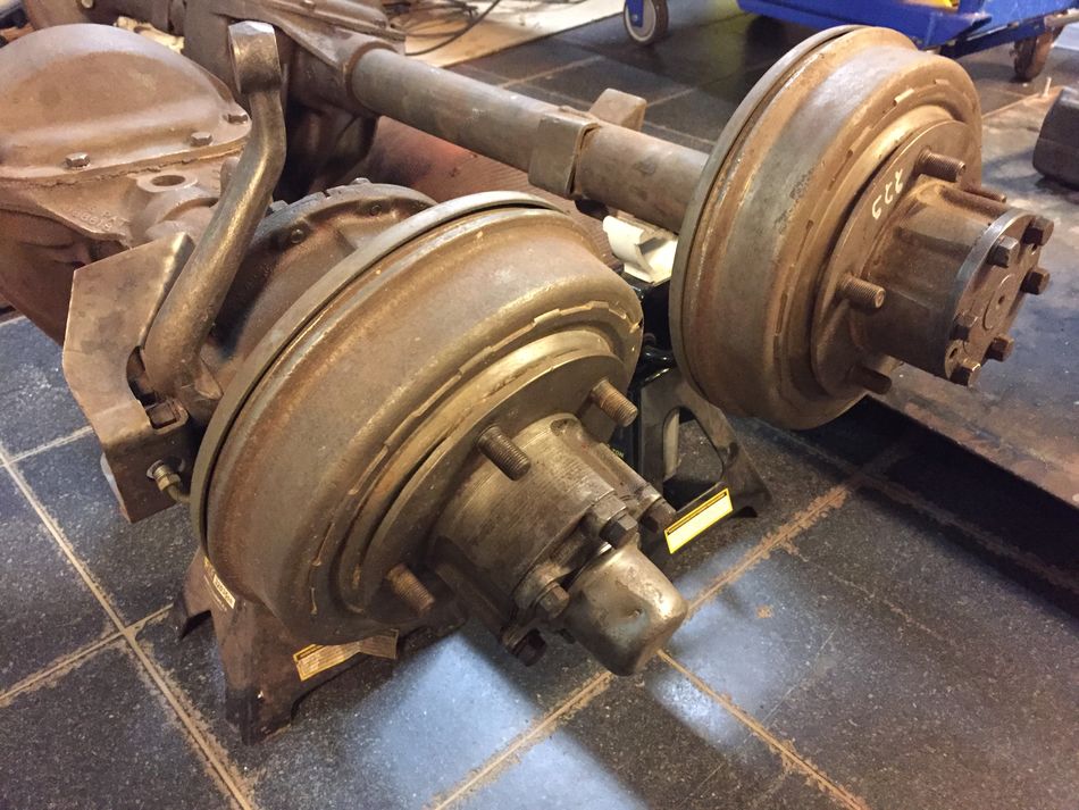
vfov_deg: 48.2
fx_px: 904
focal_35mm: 29
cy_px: 405
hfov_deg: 61.6
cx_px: 540
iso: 400
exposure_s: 1/17
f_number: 2.2
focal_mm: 4.15
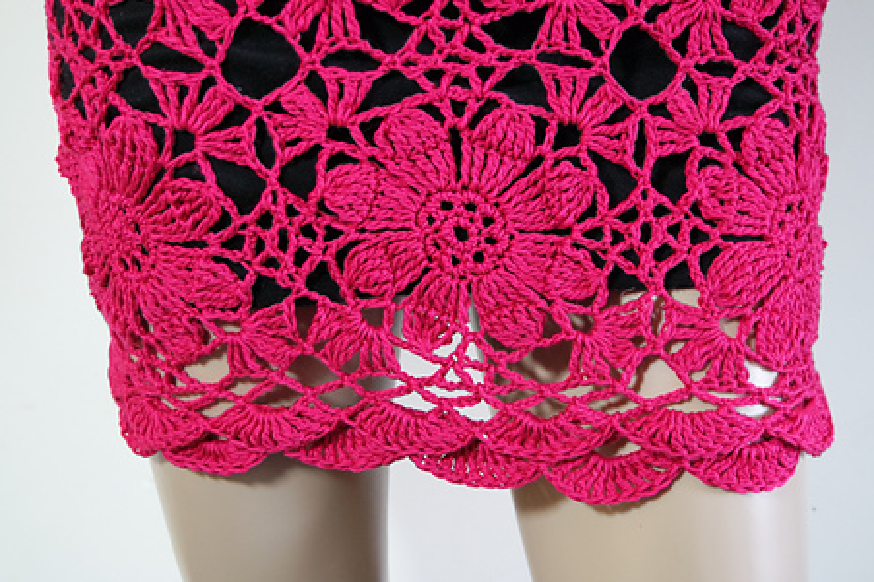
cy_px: 290
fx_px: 1237
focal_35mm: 51
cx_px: 450
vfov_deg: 26.4
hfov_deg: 38.9
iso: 1600
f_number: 4.5
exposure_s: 1/50
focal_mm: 30
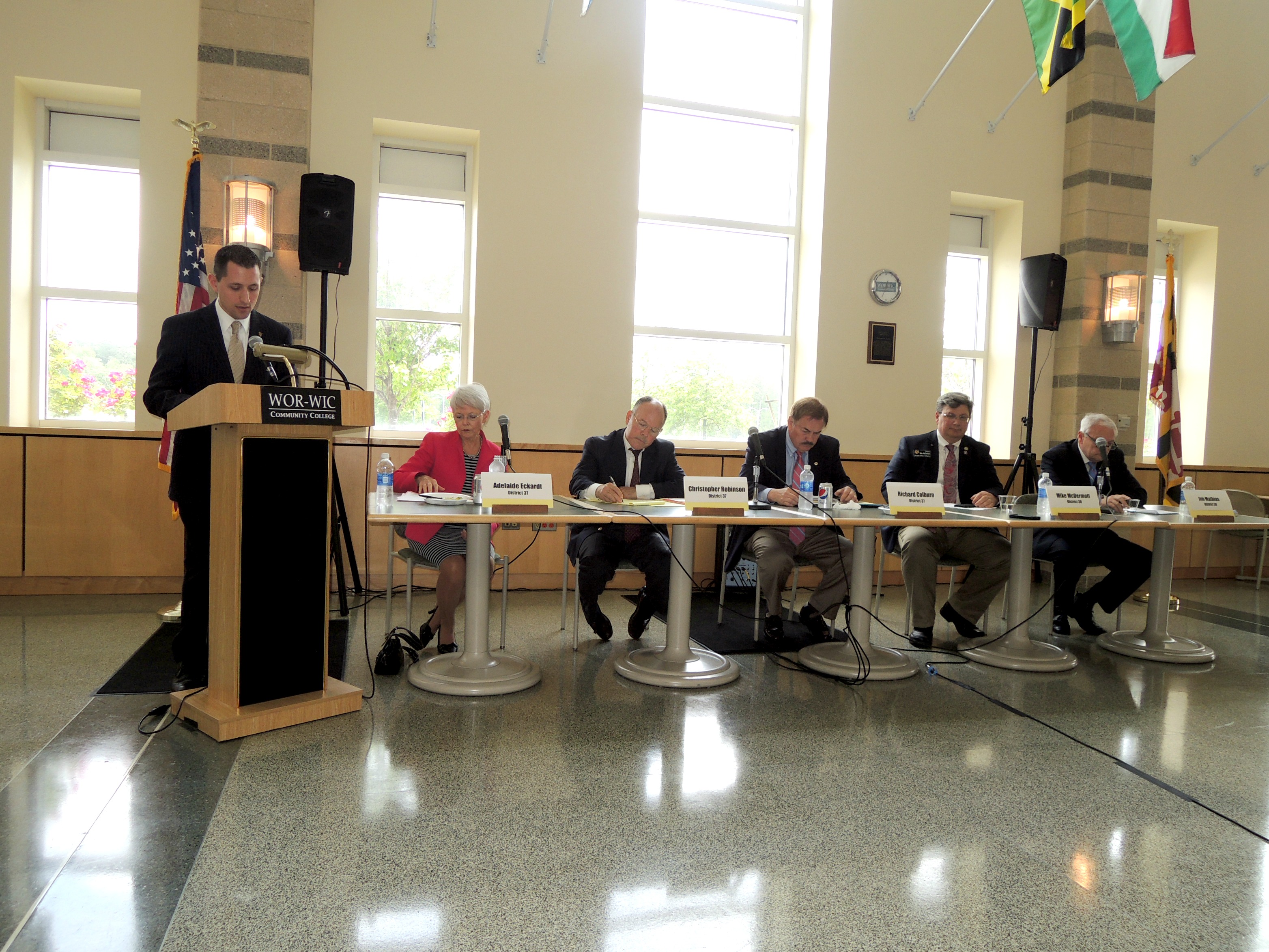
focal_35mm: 24
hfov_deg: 71.6
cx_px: 634
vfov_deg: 56.8
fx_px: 880
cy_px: 476
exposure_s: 1/100
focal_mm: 4.3
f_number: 2.8
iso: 100
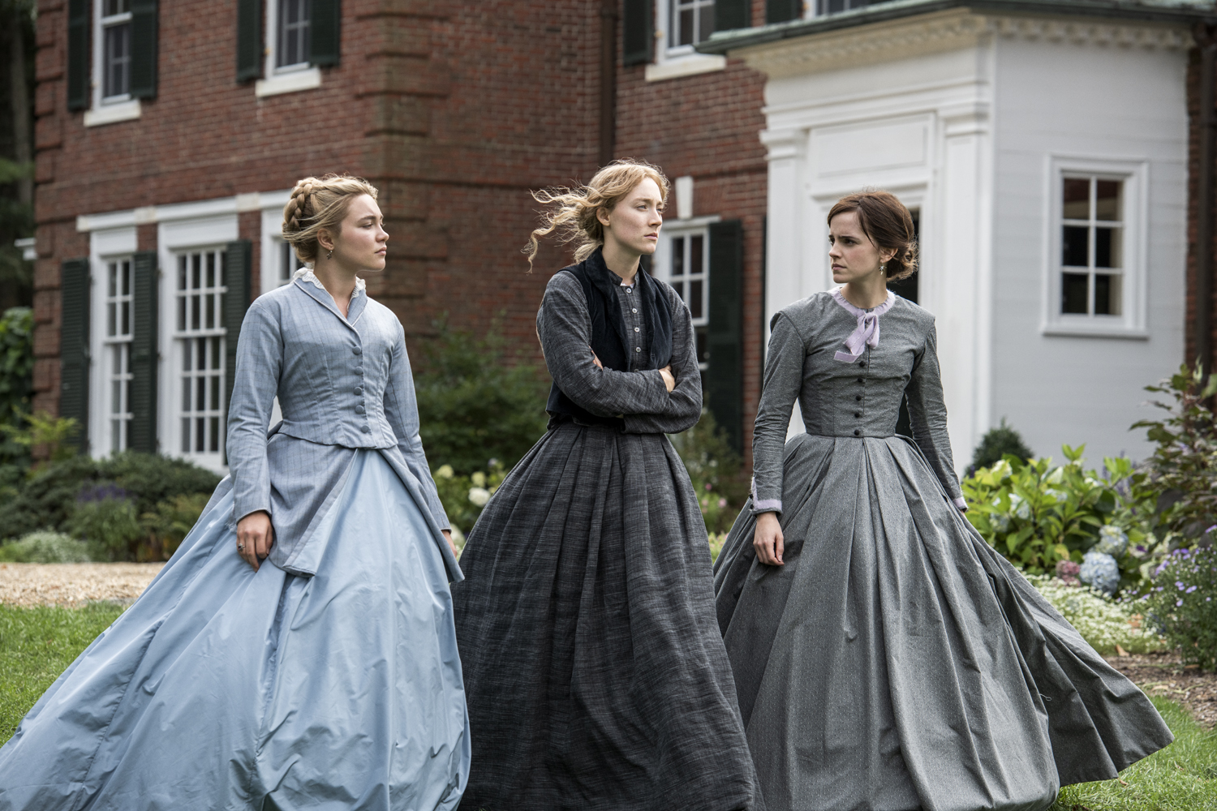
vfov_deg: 10.2
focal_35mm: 135
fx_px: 4563
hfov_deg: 15.2
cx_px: 608
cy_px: 406
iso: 250
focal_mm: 135
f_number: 7.1
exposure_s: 1/640
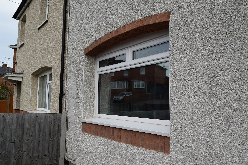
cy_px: 82
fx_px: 207
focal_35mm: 30
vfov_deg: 43.6
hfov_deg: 61.9
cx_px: 124
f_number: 9
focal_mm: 20
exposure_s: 1/320
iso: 200
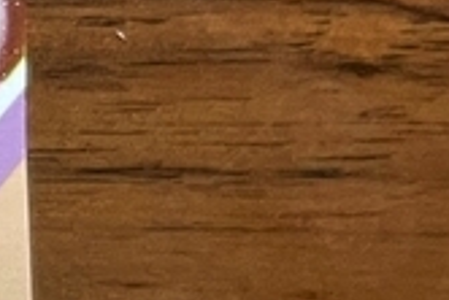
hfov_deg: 8.8
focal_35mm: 195
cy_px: 659
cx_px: -847
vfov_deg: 6.8
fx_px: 2434
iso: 125
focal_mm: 4.2
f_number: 1.6
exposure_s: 1/50
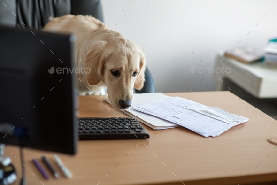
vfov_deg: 16.1
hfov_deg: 23.9
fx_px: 654
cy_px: 92
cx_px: 138
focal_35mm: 85
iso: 100
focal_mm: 85
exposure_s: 1/125
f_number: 2
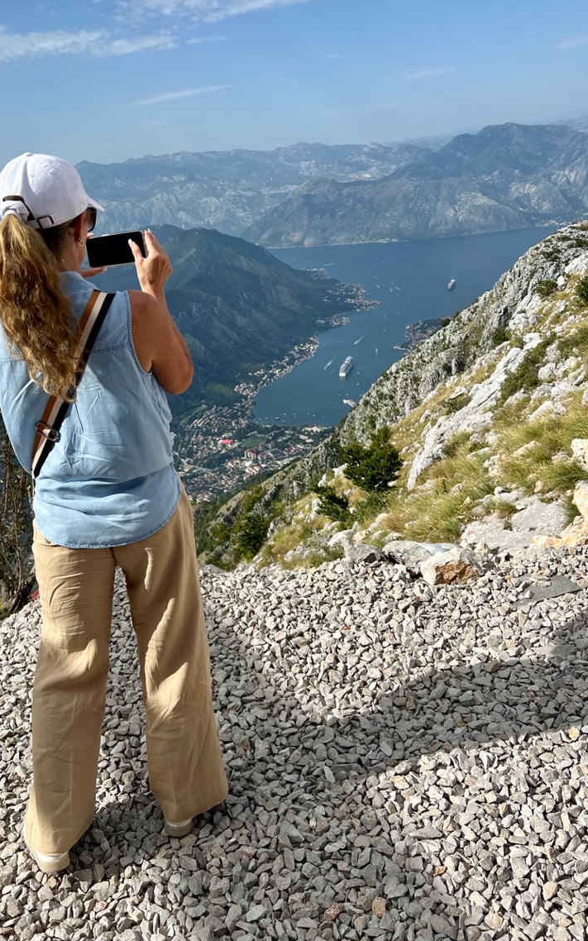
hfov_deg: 40.5
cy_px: 415
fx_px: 795
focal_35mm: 31
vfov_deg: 61.1
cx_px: 259
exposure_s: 1/5882
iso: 50
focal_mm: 5.7
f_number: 1.5
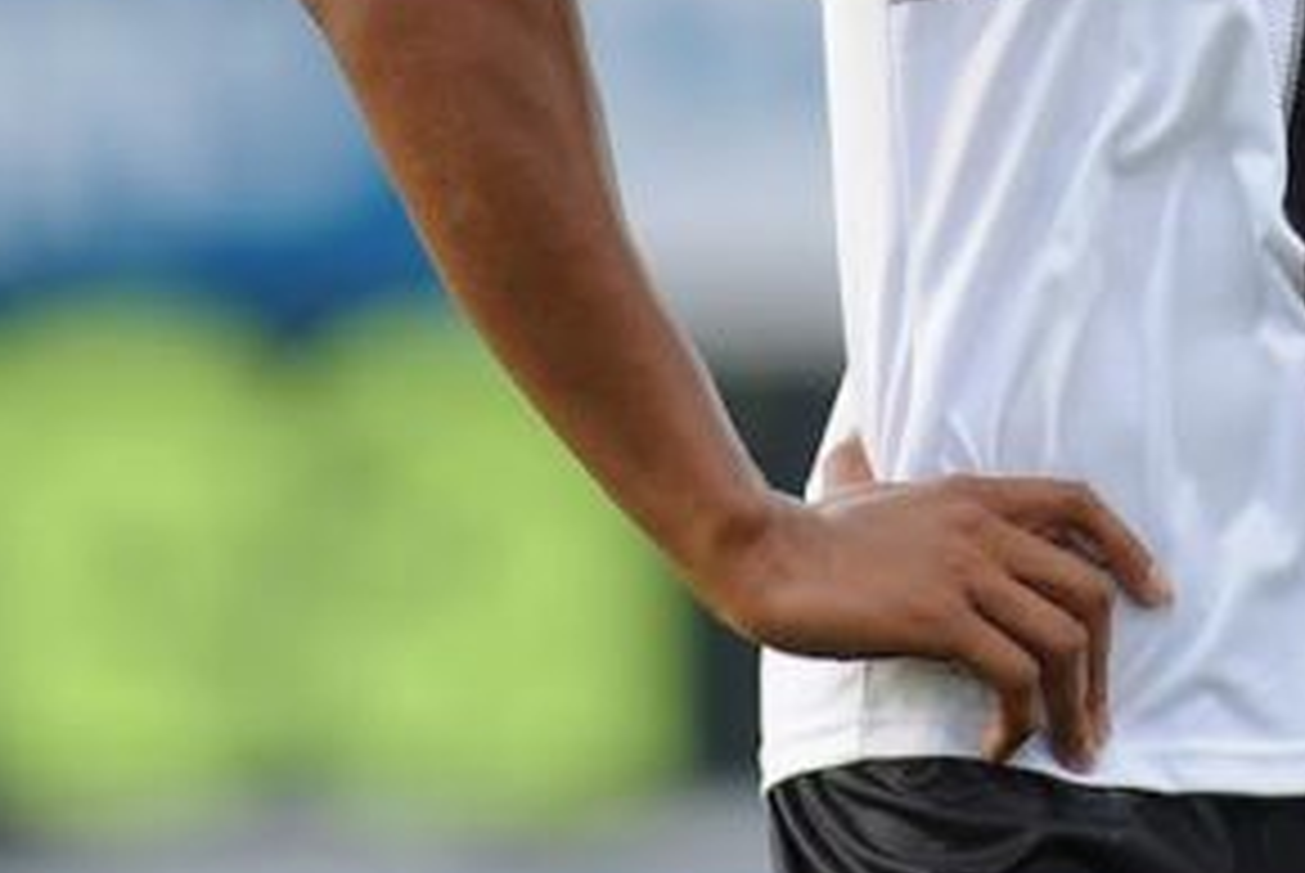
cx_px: 765
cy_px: -234
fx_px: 42055
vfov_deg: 1.2
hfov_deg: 1.8
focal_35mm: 1159
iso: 400
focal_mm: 420
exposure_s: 1/500
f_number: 4
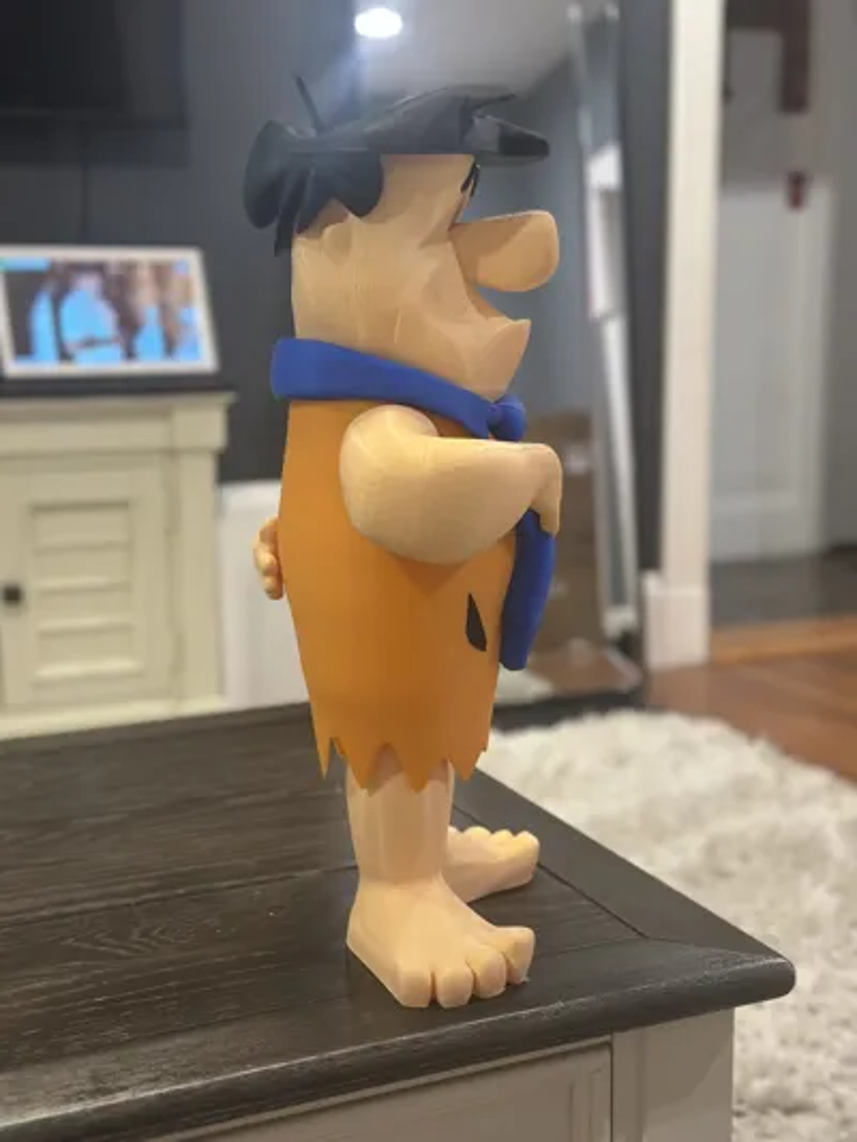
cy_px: 571
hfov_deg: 30.3
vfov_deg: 39.6
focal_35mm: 48
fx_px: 1584
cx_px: 428
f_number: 1.78
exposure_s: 1/60
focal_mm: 6.86
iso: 250
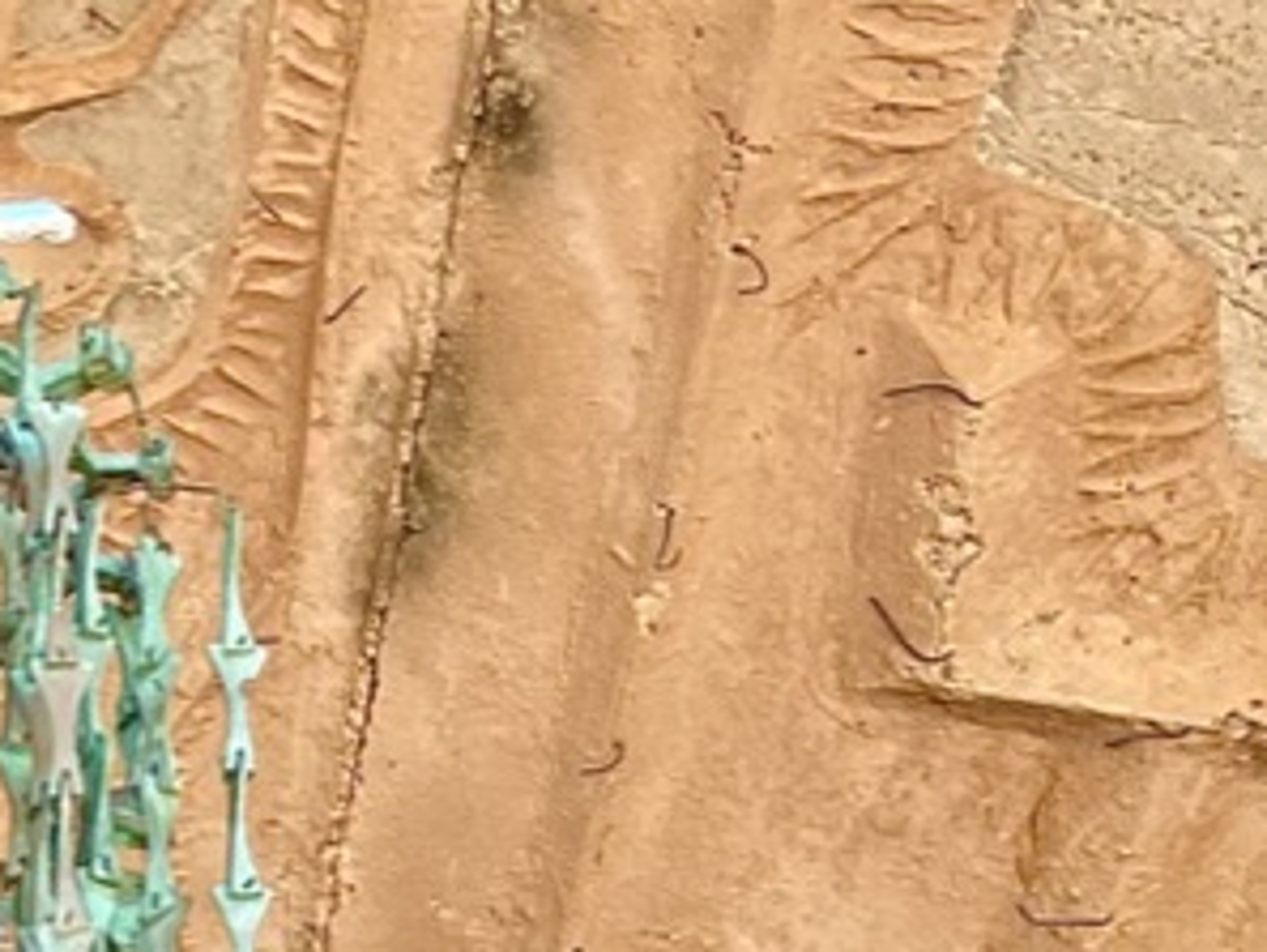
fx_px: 4101
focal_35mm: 112
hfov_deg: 16.8
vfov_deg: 10.9
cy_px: 2386
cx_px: -252
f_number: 1.6
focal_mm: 4.2
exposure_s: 1/450
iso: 50
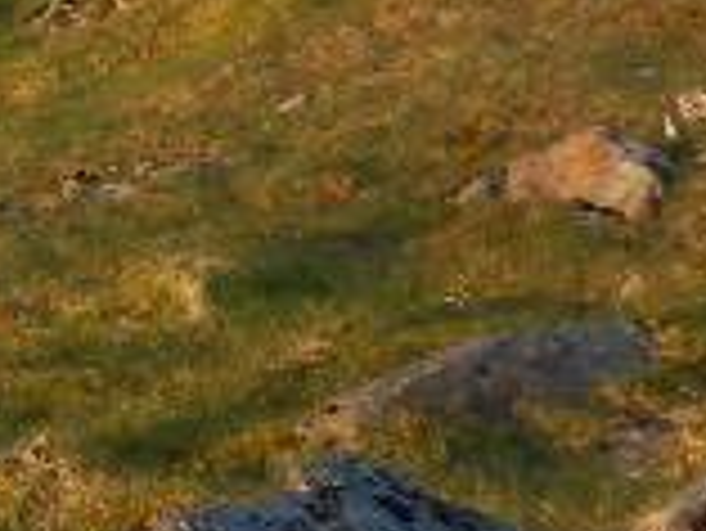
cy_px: -914
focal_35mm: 153
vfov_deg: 8.5
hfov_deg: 10.5
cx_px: -1138
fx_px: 3123
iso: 80
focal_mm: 4.5
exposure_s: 1/320
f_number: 3
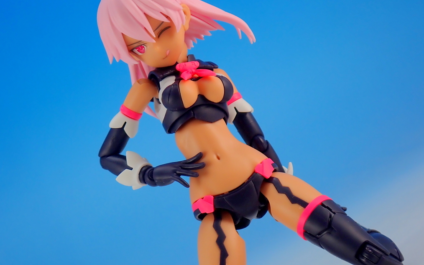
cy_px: 120
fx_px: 1237
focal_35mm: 107
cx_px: 210
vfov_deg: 12.2
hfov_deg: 19.5
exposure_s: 1/20
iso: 100
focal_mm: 18
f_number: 4.9
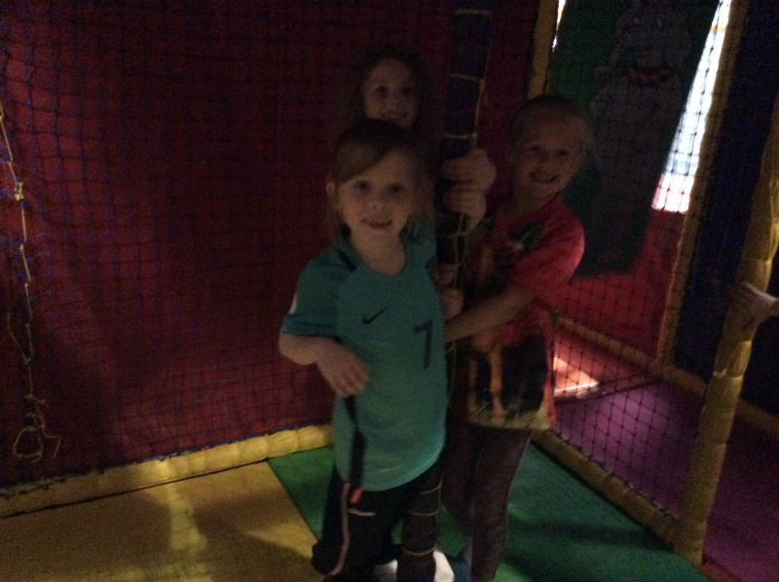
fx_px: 719
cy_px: 291
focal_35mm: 32
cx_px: 390
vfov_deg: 44.1
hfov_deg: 56.9
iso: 800
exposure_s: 1/17
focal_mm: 3.3
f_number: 2.4
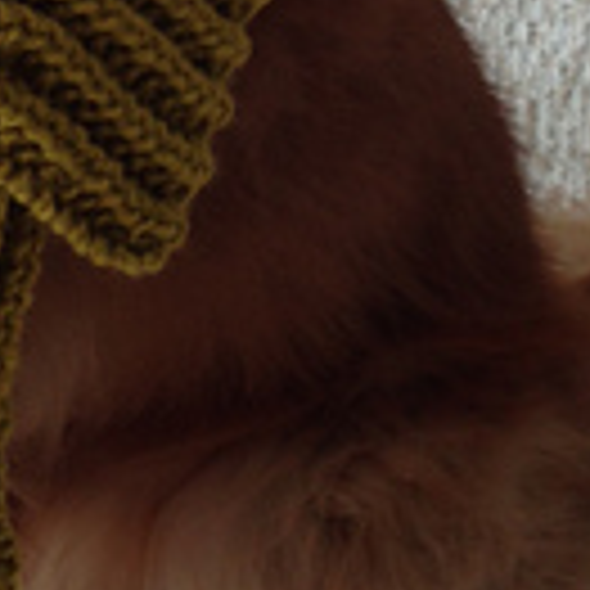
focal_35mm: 111
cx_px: -133
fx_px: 2140
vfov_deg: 14.5
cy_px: -320
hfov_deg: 15.1
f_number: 2.4
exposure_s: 1/30
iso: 50
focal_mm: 4.12
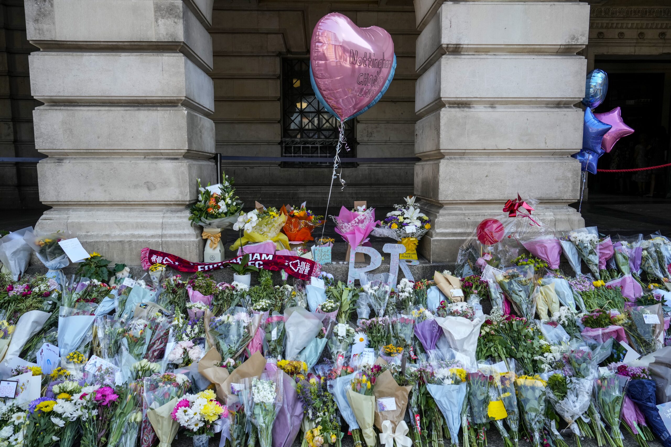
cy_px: 224
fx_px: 447
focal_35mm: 24
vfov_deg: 53.1
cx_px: 336
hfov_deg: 73.7
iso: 500
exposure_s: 1/500
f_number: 5.6
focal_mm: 24
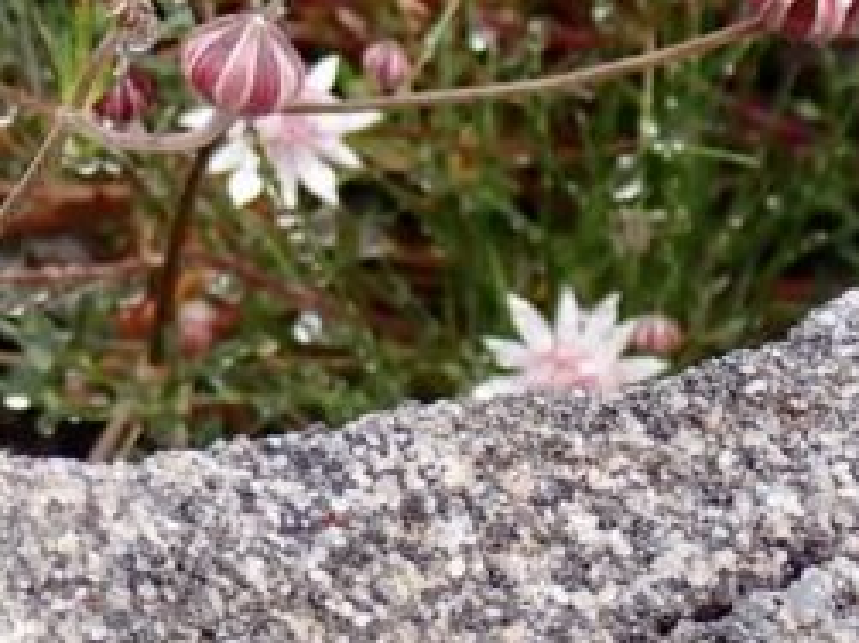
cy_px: -445
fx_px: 3845
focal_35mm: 155
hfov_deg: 12.3
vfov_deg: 9.2
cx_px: -281
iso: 100
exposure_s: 1/200
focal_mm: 6.83
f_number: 3.5
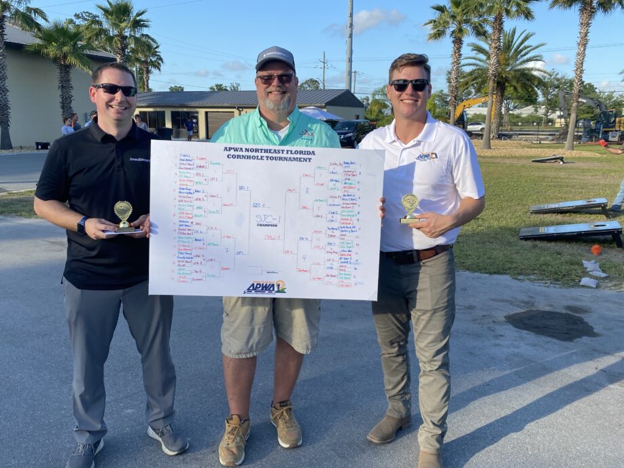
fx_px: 523
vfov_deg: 48.2
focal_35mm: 29
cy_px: 230
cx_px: 304
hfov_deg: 61.6
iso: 32
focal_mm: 4.25
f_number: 1.8
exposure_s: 1/1300
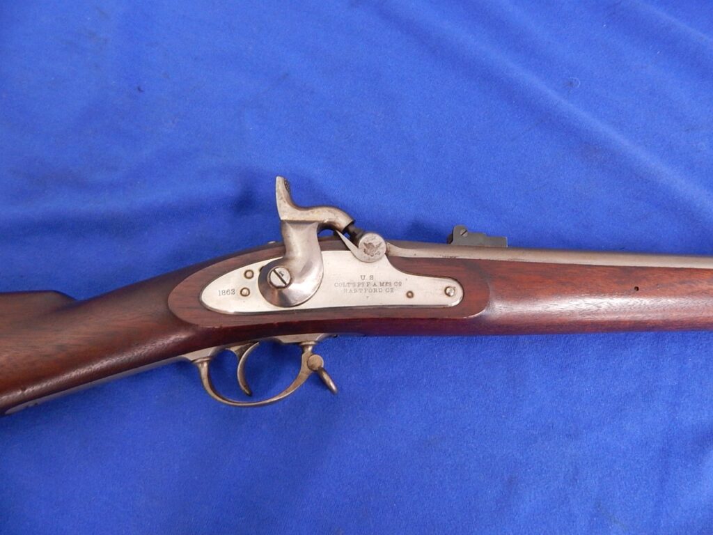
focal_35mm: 22
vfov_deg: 61.1
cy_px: 268
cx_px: 356
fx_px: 453
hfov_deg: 76.4
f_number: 3
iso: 400
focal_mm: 4
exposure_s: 1/15
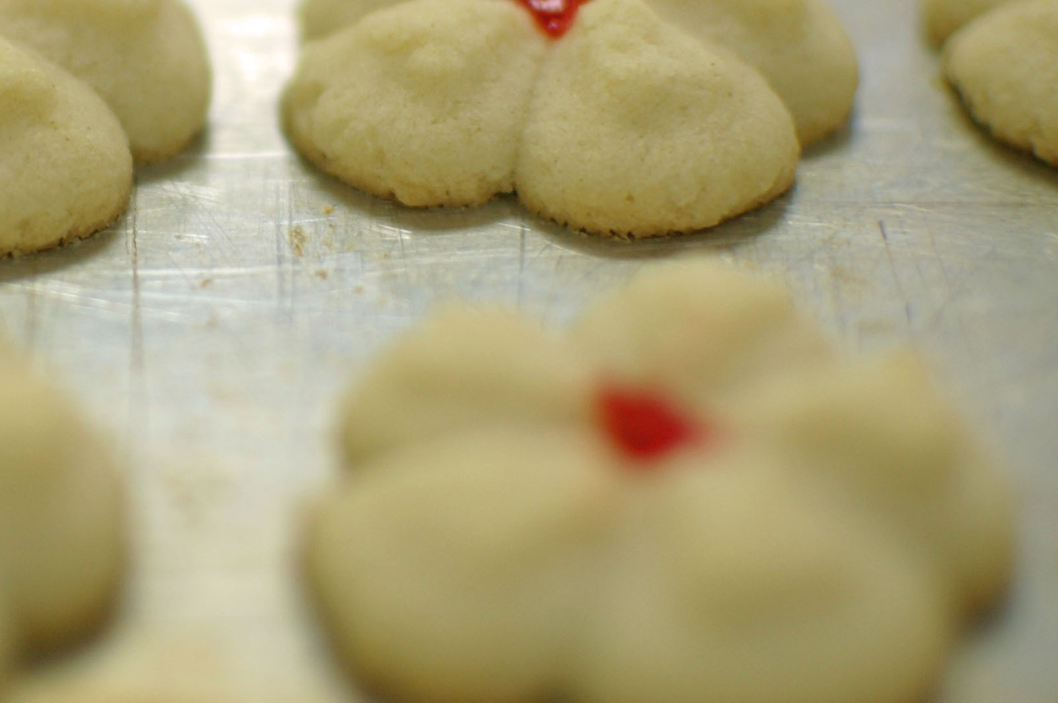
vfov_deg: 13.8
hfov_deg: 20.5
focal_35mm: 98
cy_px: 73
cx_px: 138
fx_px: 2875
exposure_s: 1/125
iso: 200
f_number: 1.8
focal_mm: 35
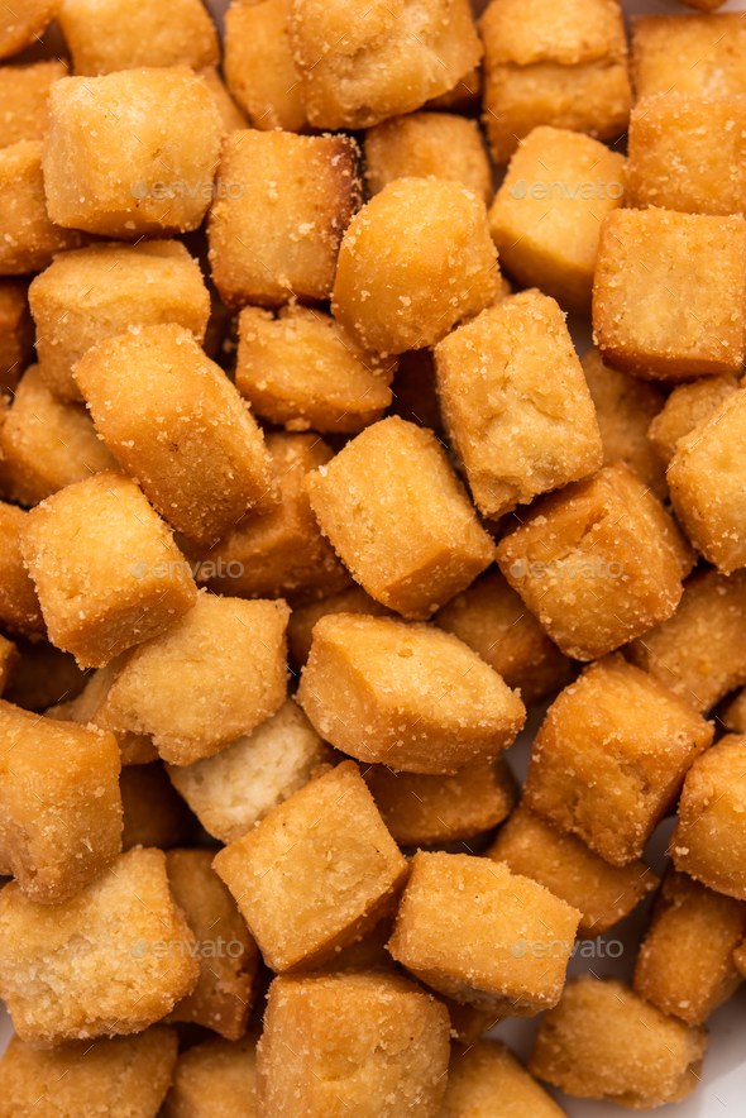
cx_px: 373
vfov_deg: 33.4
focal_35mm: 60
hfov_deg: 22.6
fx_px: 1863
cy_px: 559
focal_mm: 60
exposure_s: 1/125
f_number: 9
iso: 100
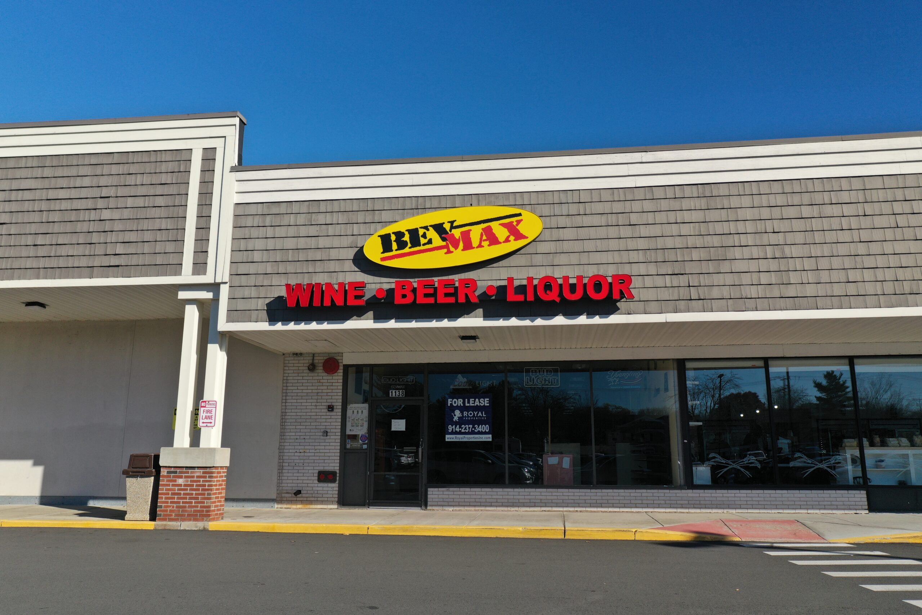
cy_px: 308
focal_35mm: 28
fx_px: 717
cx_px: 461
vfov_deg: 46.4
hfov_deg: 65.5
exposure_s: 1/80
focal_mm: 10.26
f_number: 4
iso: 100
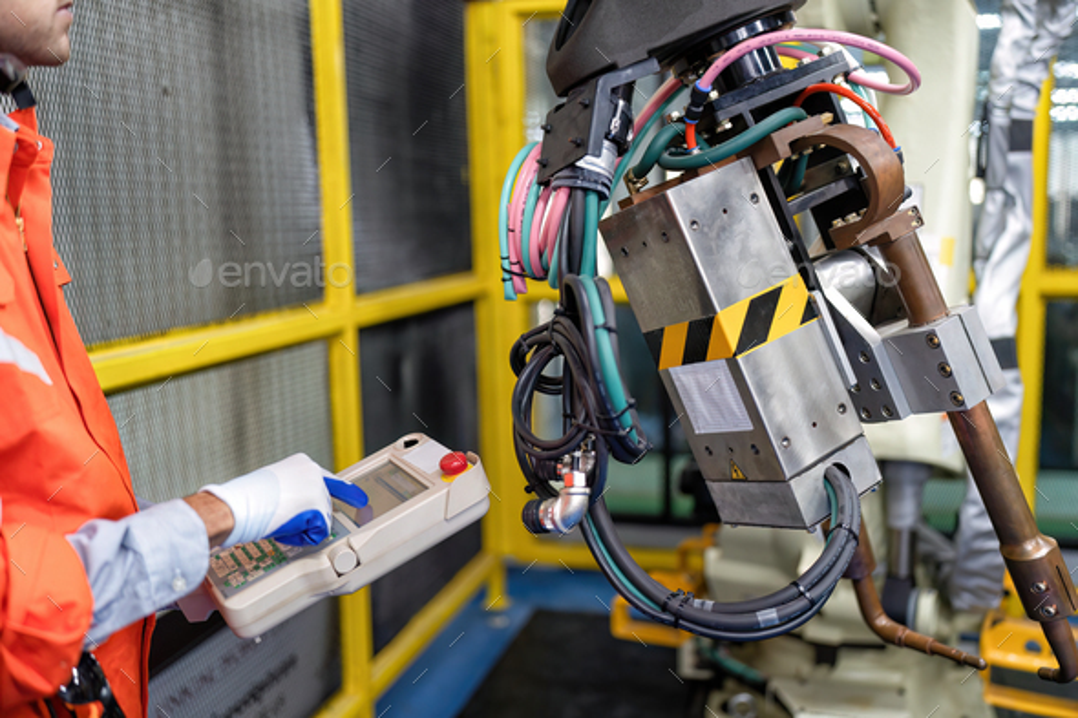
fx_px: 1048
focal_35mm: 35
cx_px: 539
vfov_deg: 37.8
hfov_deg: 54.4
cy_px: 359
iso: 250
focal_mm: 35
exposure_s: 1/160
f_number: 1.4
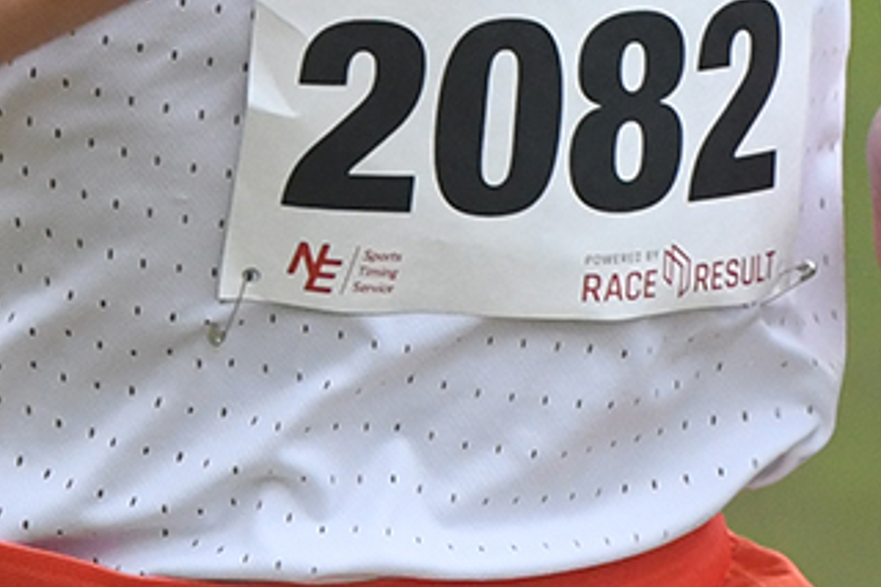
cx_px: 529
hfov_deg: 1.8
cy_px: -336
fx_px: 27540
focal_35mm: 1126
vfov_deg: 1.2
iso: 800
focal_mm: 200
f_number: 4.5
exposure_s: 1/640
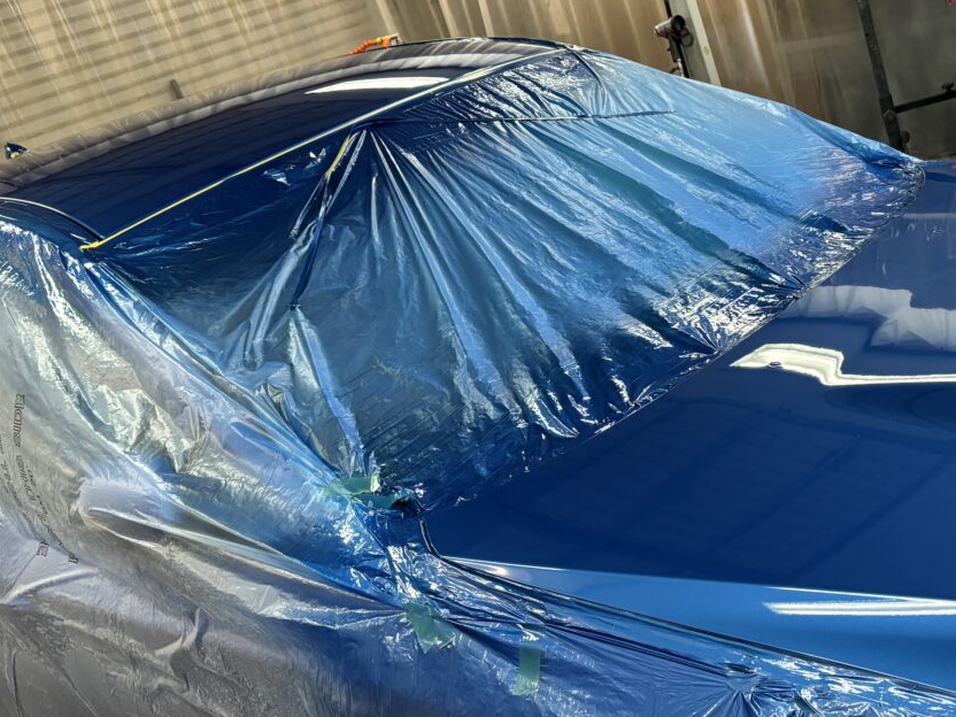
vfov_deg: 30.2
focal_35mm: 48
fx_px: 1326
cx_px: 761
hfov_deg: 38.2
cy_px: 402
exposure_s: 1/60
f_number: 1.6
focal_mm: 5.96
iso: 200
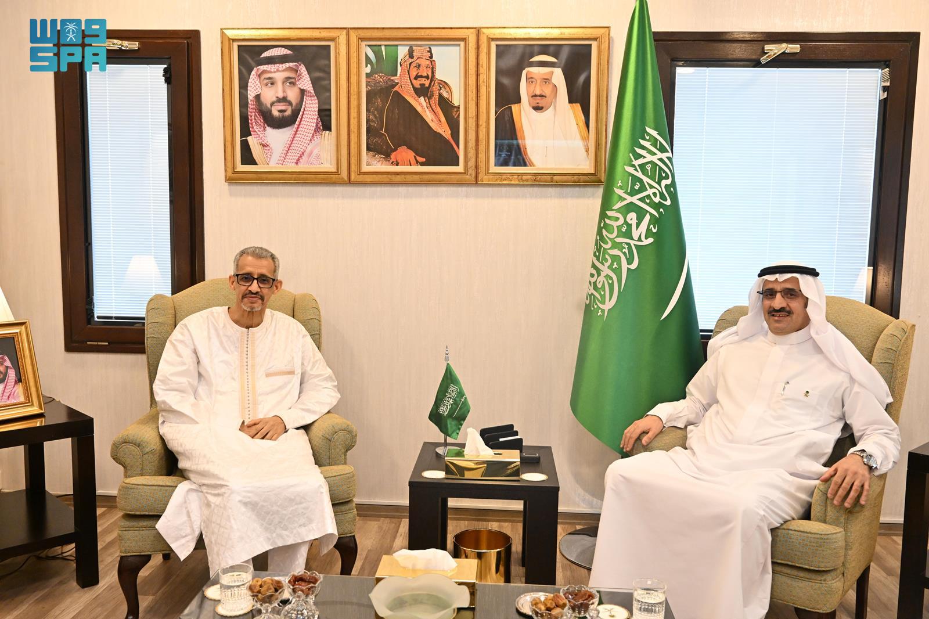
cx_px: 464
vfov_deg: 41.1
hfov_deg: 58.7
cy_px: 310
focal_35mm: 32
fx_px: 826
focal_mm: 32
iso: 3200
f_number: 4.5
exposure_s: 1/200
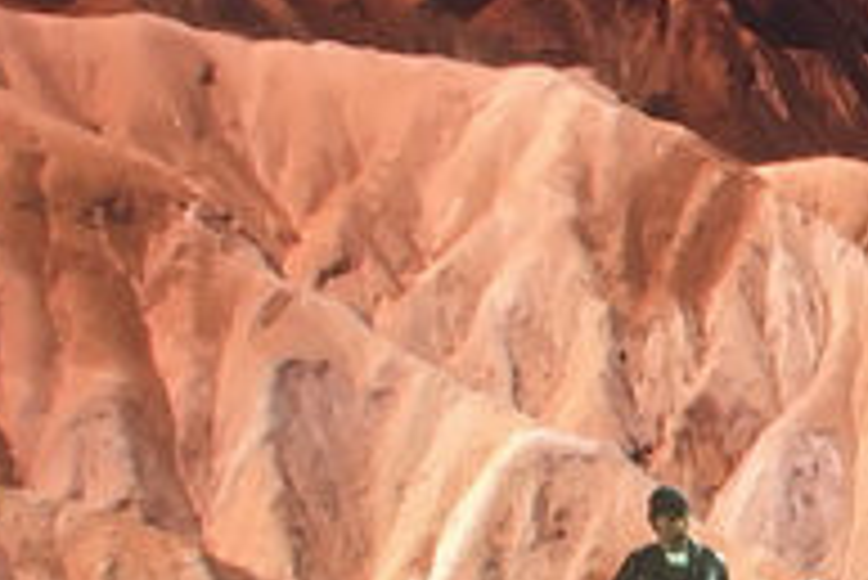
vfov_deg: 10.1
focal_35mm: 133
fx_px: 3209
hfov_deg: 14.4
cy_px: 749
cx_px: 1300
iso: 25
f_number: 2.2
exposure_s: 1/40
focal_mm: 4.15
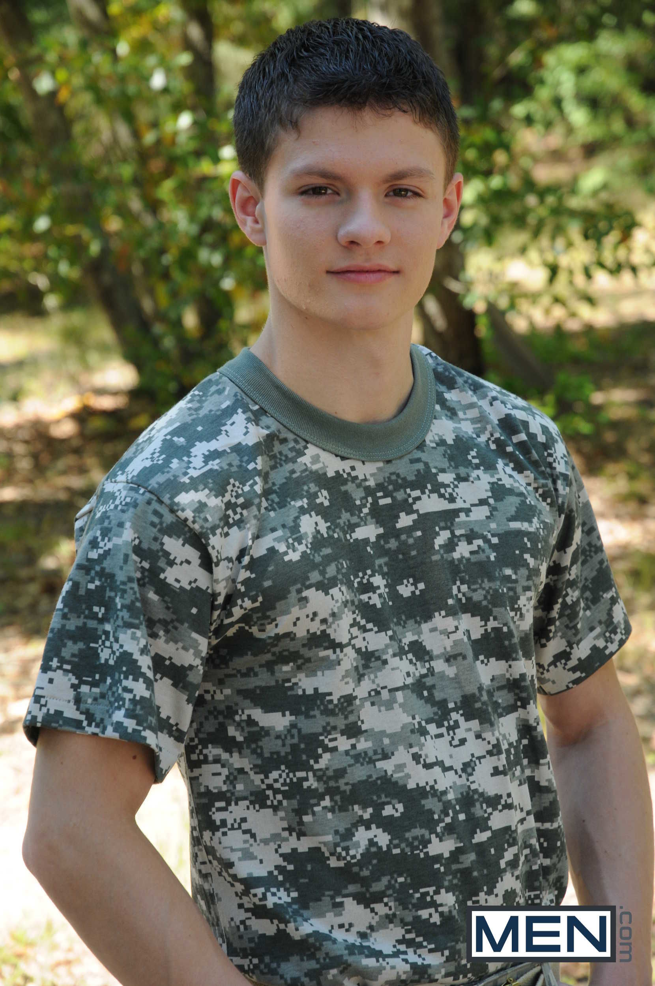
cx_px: 328
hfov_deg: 10.7
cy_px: 493
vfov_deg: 16.1
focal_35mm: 128
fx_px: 3489
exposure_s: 1/125
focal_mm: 85
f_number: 6.3
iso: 320
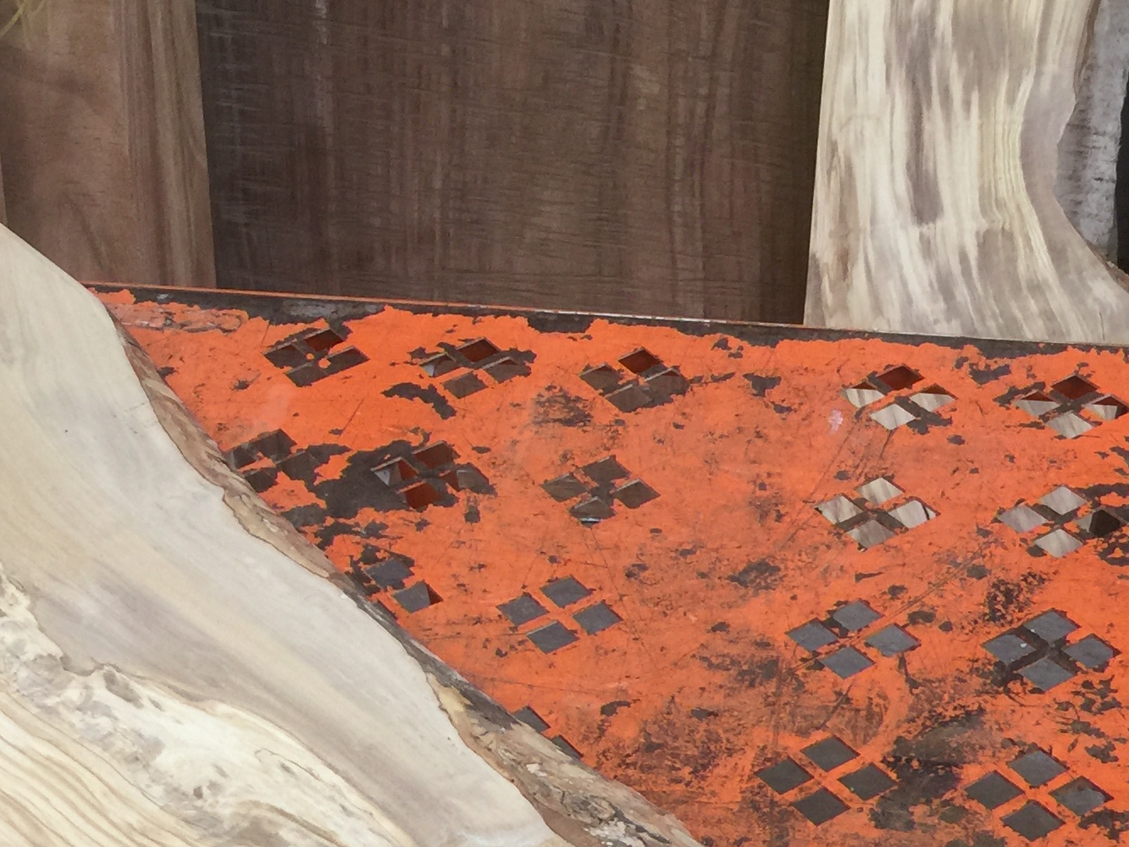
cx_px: 429
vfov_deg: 19.7
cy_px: 962
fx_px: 2316
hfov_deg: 27.3
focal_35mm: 71
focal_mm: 4.15
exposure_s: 1/15
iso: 32
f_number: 2.2
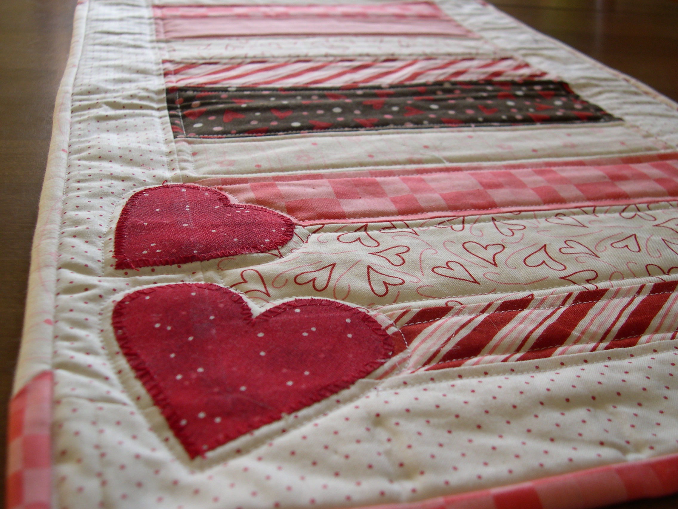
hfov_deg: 49.0
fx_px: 744
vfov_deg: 37.7
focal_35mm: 38
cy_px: 254
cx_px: 339
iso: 100
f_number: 2.8
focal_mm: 8
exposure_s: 1/77
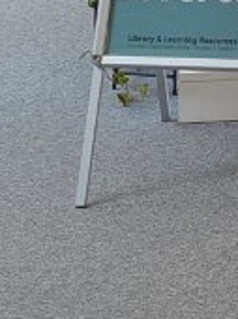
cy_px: -328
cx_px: 582
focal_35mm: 169
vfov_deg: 10.7
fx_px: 1553
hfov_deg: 8.1
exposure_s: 1/476
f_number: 1.85
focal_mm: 6.81
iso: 380
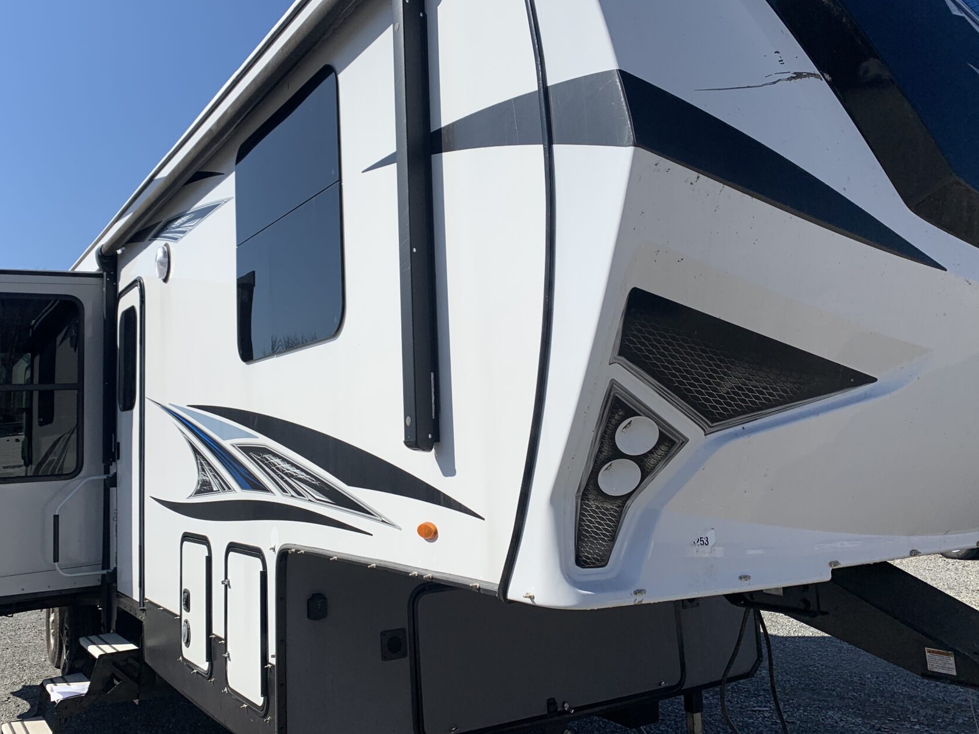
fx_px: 905
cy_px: 315
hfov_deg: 56.7
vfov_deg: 44.0
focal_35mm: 32
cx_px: 446
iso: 25
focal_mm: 4.25
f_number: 1.8
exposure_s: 1/4098
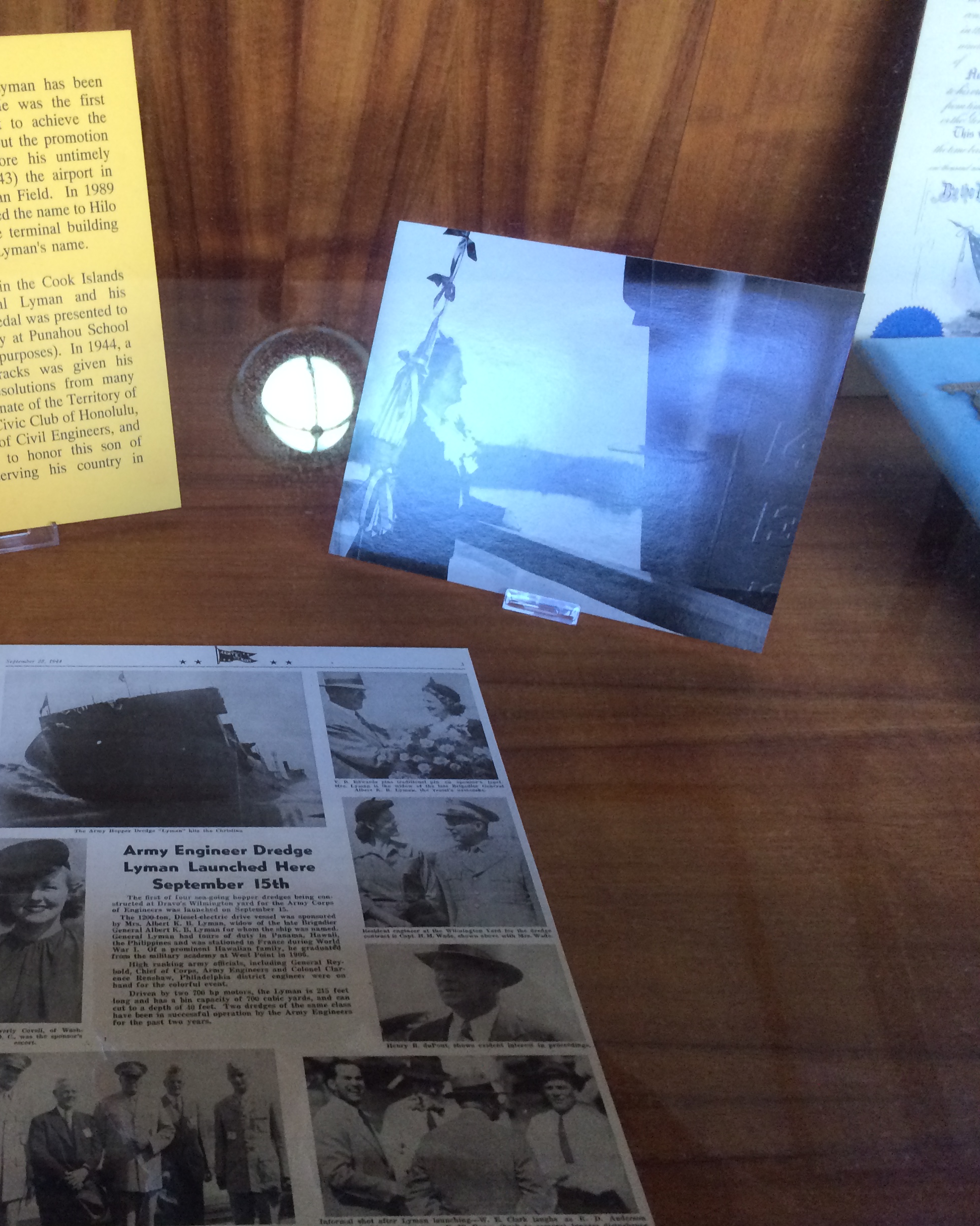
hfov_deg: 37.4
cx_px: 159
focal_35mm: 38
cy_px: 617
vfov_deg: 47.9
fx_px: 1378
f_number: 2.2
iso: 160
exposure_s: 1/30
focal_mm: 4.15
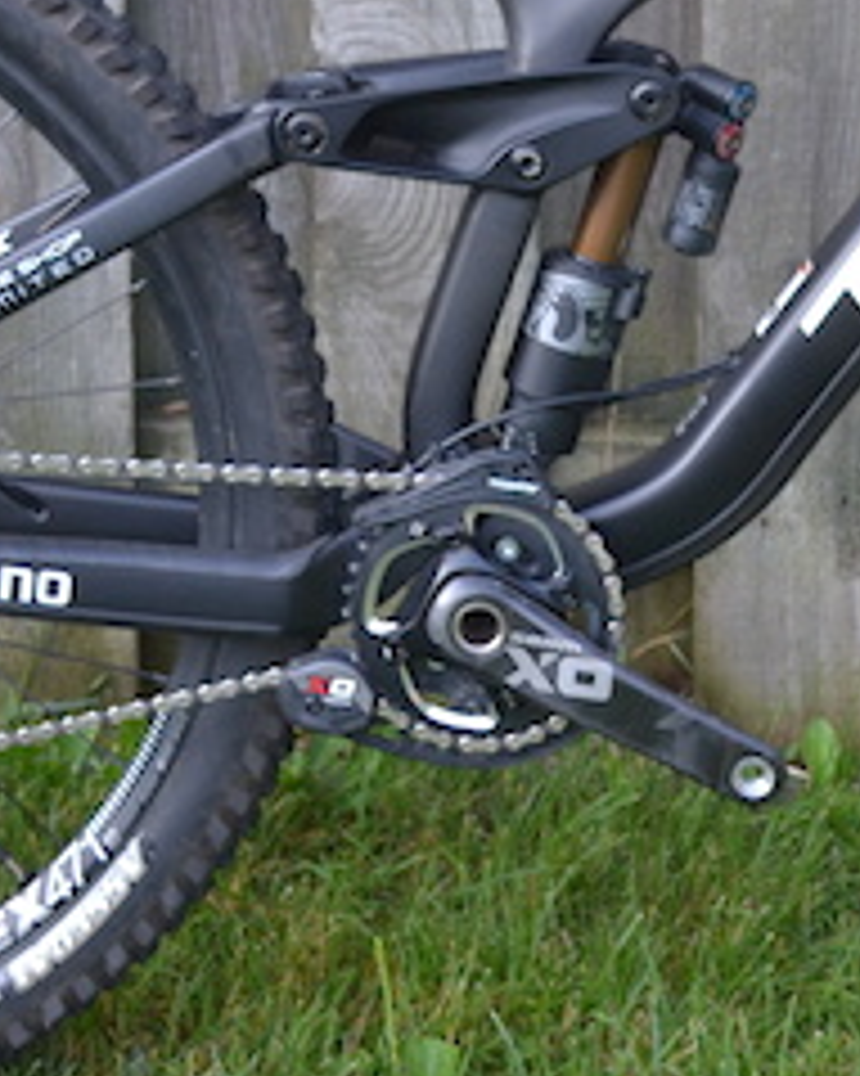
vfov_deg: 14.0
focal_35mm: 137
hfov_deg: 11.2
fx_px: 4348
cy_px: 92
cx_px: 851
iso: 400
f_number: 4.5
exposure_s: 1/125
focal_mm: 29
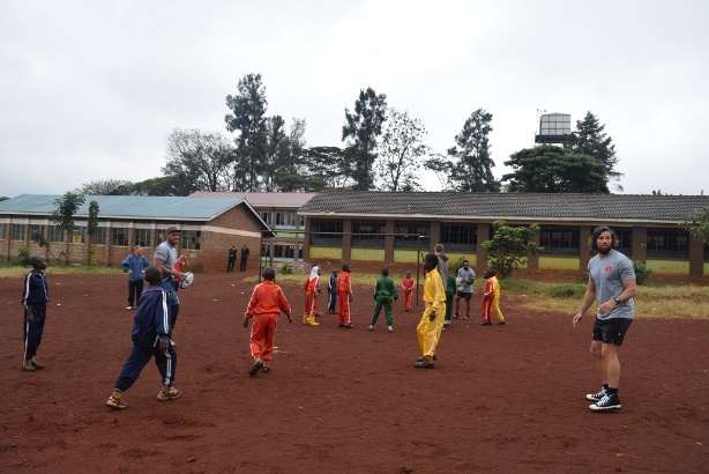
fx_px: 591
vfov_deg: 43.7
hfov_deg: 61.9
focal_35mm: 30
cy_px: 237
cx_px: 354
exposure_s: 1/200
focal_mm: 20
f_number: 7.1
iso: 400
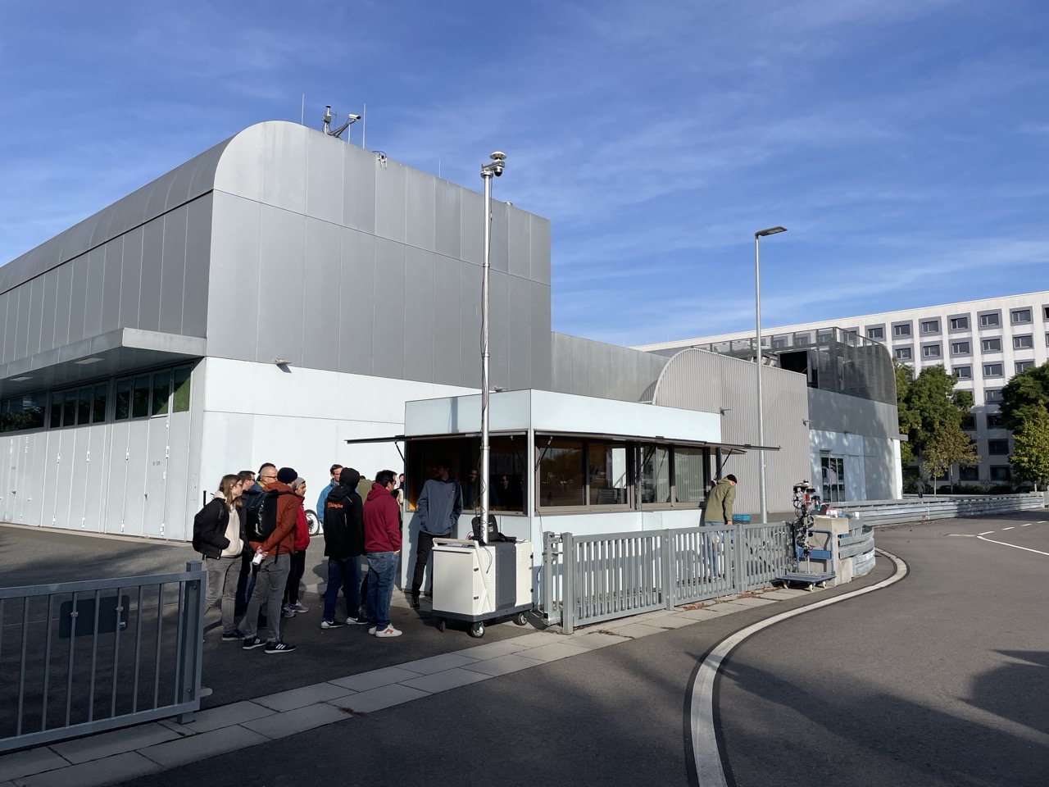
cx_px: 524
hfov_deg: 67.3
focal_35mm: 26
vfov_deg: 53.1
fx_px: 788
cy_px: 394
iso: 32
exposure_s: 1/4464
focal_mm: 4.2
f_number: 1.6
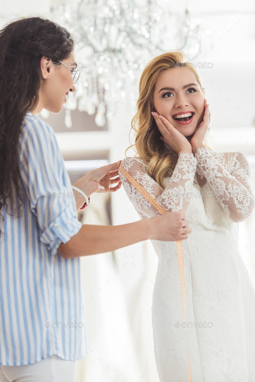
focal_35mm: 102
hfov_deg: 13.4
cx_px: 128
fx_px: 1083
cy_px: 191
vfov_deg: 20.0
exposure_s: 1/250
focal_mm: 102
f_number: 2.8
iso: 500
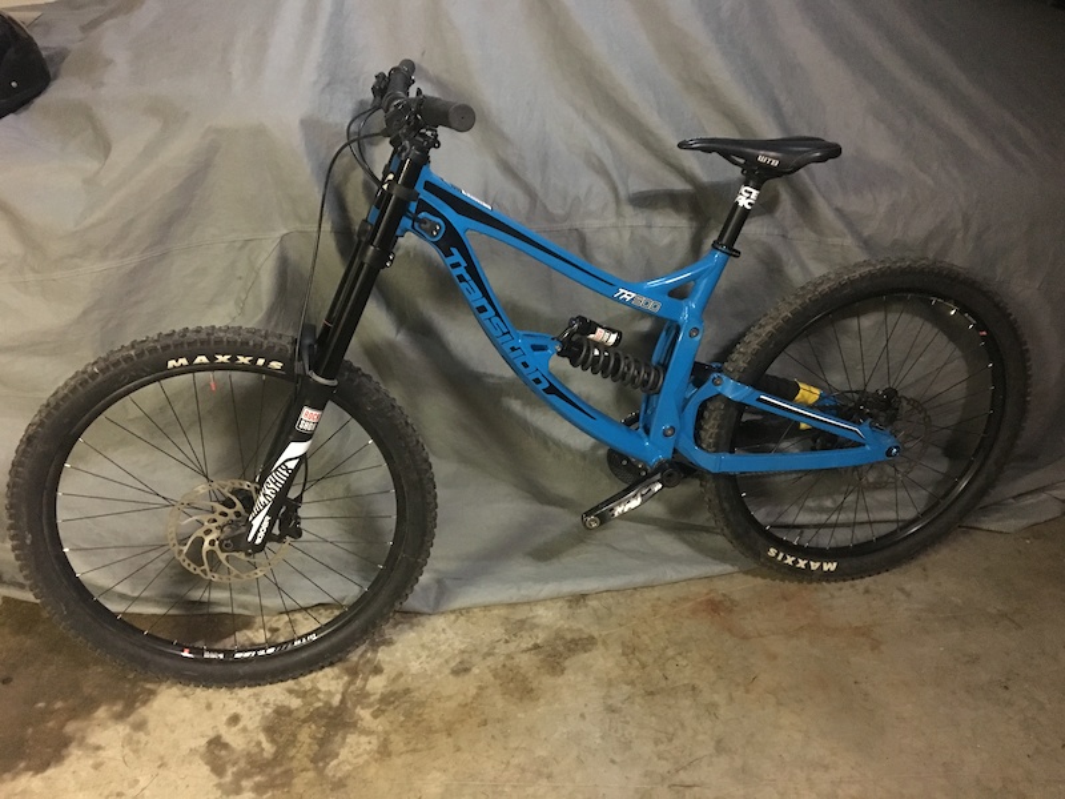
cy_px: 400
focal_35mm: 29
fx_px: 892
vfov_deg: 48.2
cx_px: 532
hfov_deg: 61.7
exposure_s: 1/15
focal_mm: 4.15
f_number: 2.2
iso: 500
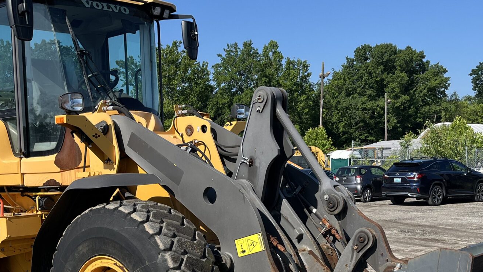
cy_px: 217
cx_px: 221
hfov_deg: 37.8
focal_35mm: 55
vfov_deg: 21.6
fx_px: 705
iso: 50
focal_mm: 5.1
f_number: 1.6
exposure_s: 1/2899
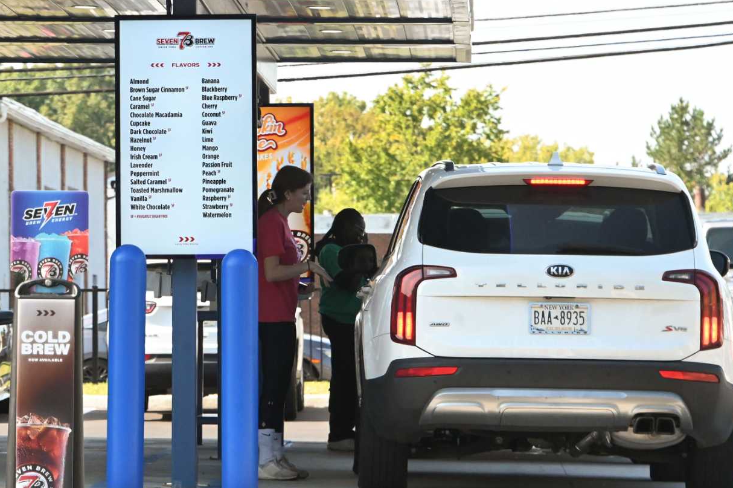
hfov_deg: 7.6
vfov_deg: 5.1
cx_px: 133
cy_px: 244
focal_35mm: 270
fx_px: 5492
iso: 6400
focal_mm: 160
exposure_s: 1/3200
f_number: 9
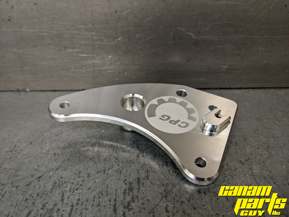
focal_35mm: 27
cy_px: 108
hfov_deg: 65.3
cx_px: 144
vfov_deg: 51.4
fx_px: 225
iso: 99
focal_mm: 4.44
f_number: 1.8
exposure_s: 1/120
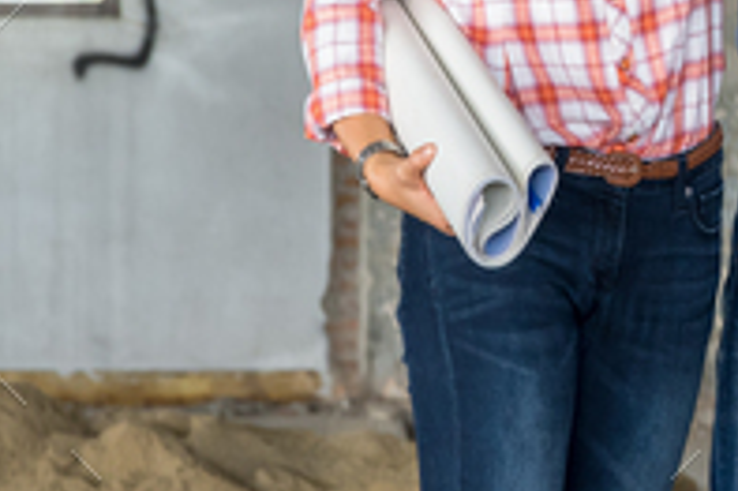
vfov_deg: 4.4
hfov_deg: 6.5
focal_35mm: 314
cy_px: -187
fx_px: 6431
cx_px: 929
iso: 640
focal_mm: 70
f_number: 5
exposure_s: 1/100
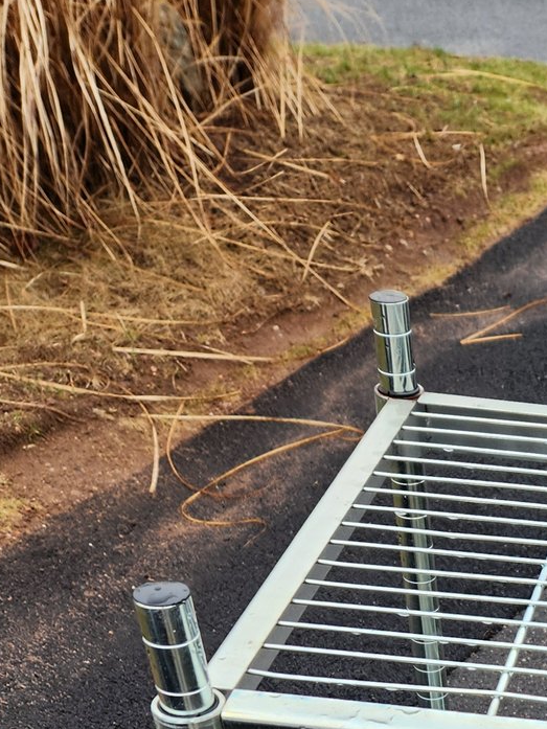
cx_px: 726
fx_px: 1390
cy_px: 1024
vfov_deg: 24.4
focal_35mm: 66
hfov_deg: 20.2
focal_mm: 5.4
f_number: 1.8
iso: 20
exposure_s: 1/180
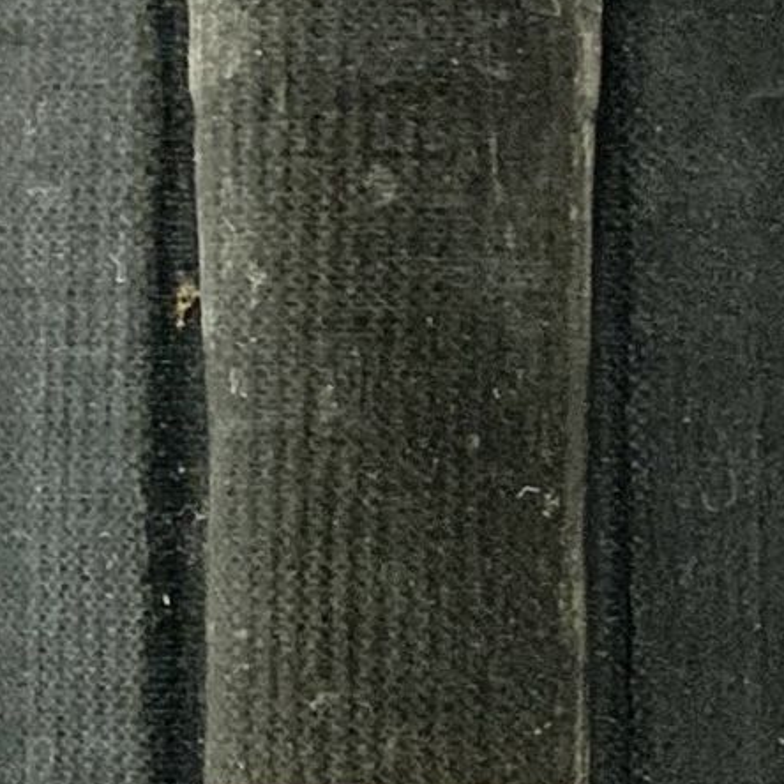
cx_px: 500
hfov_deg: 11.0
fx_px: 4074
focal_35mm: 159
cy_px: 2037
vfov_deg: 9.5
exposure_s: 1/60
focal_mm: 4.25
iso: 100
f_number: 1.8
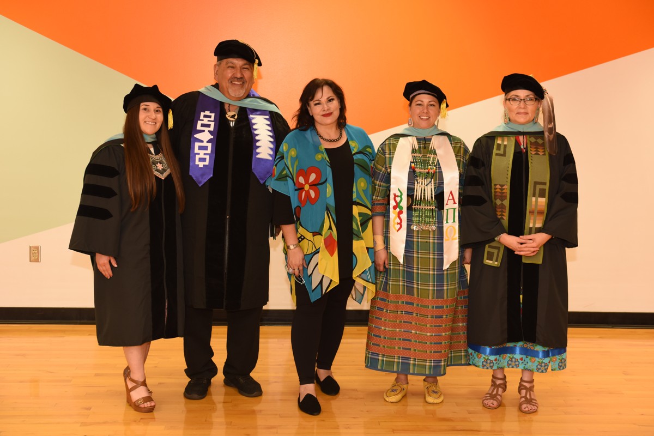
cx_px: 327
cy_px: 218
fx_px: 999
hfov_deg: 36.2
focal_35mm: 55
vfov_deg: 24.6
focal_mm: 55
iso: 800
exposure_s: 1/200
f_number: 3.5
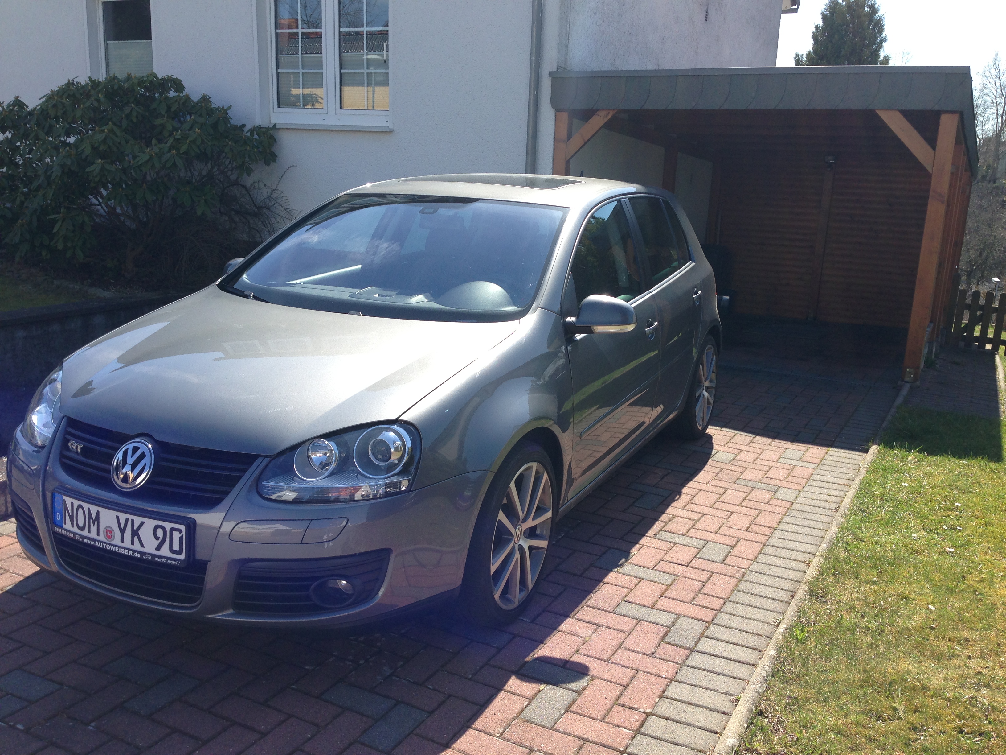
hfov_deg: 55.4
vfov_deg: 42.9
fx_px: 959
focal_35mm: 33
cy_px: 378
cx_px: 503
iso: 50
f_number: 2.4
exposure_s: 1/695
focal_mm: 4.13
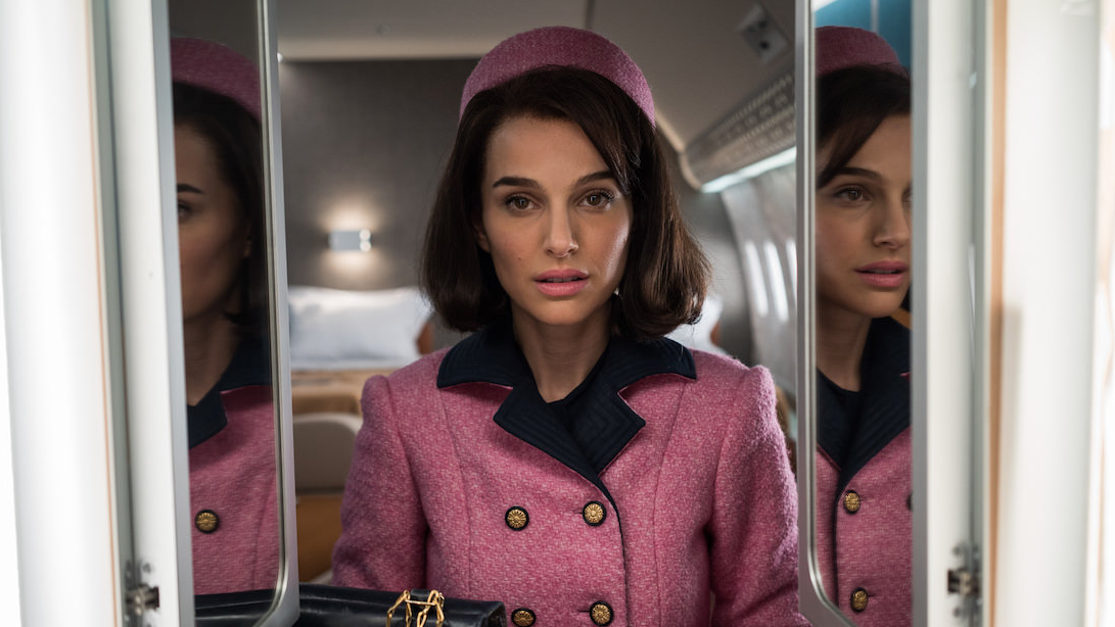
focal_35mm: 37
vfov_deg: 32.0
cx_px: 560
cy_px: 324
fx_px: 1094
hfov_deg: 54.0
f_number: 3.5
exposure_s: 1/125
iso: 1250
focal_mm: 35
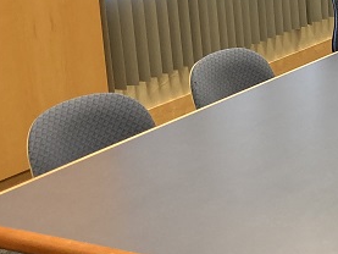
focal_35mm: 102
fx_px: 996
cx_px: 510
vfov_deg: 14.3
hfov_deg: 17.3
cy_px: 15
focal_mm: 3.99
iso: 100
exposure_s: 1/60
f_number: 1.8
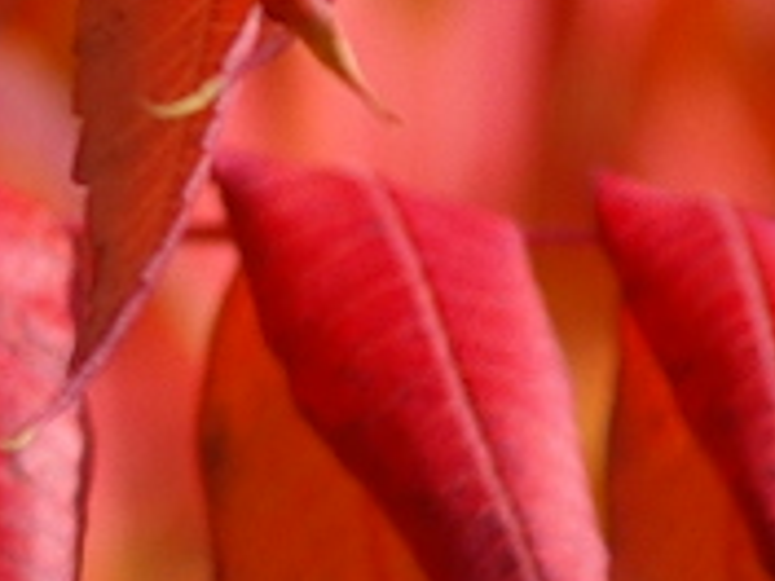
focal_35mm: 1071
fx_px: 23983
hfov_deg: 1.8
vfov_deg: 1.4
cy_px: 2183
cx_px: -753
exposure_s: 1/350
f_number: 5.6
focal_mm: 85
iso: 200
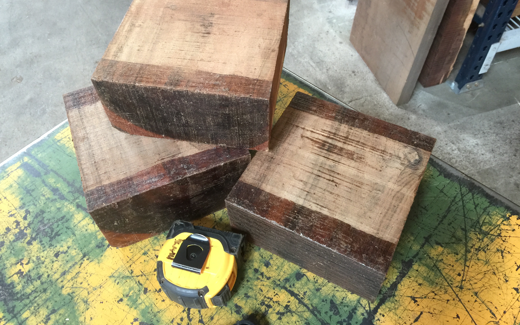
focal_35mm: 31
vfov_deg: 40.5
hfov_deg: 61.2
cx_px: 262
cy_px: 139
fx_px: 439
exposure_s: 1/15
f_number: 2.2
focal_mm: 4.15
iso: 80
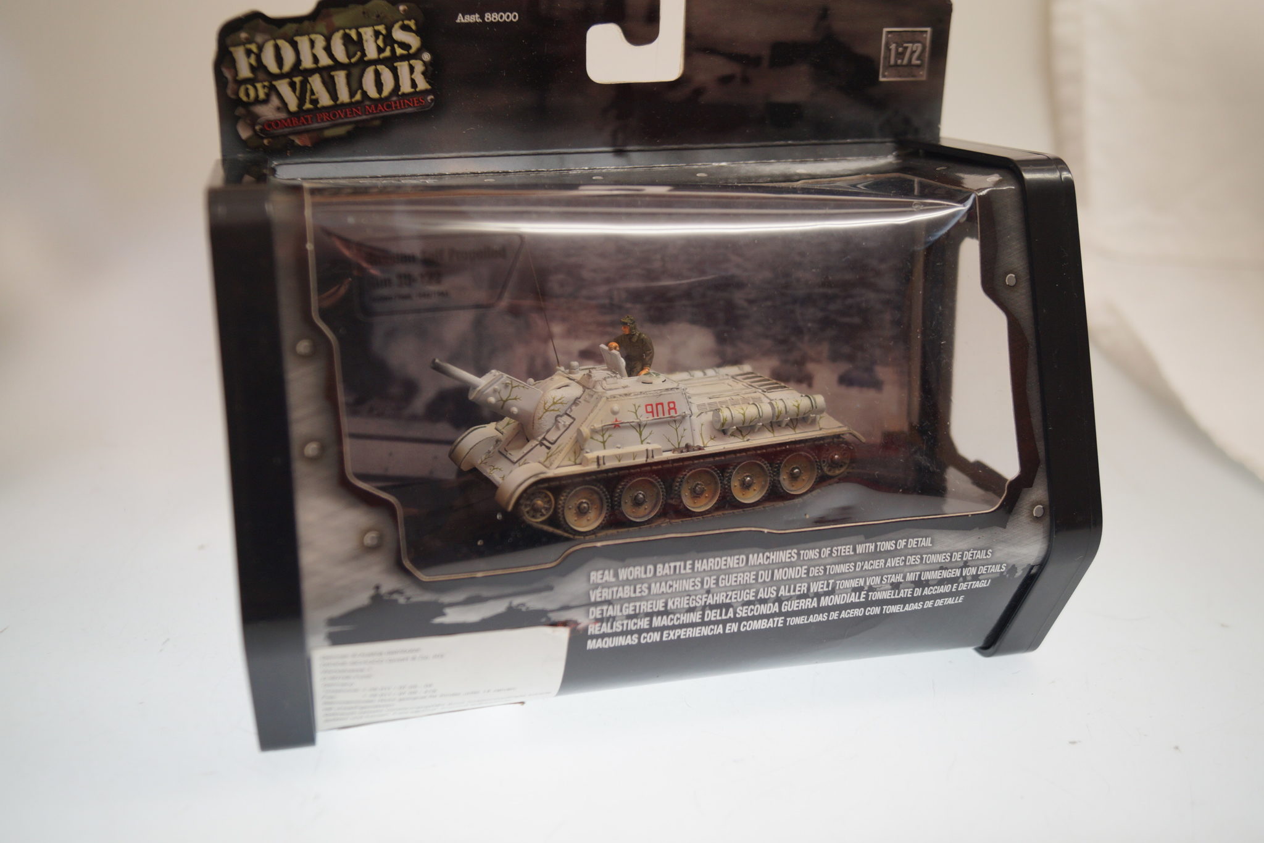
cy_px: 422
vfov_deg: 34.2
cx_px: 632
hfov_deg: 49.6
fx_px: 1369
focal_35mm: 39
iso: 200
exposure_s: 1/60
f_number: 4
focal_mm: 26
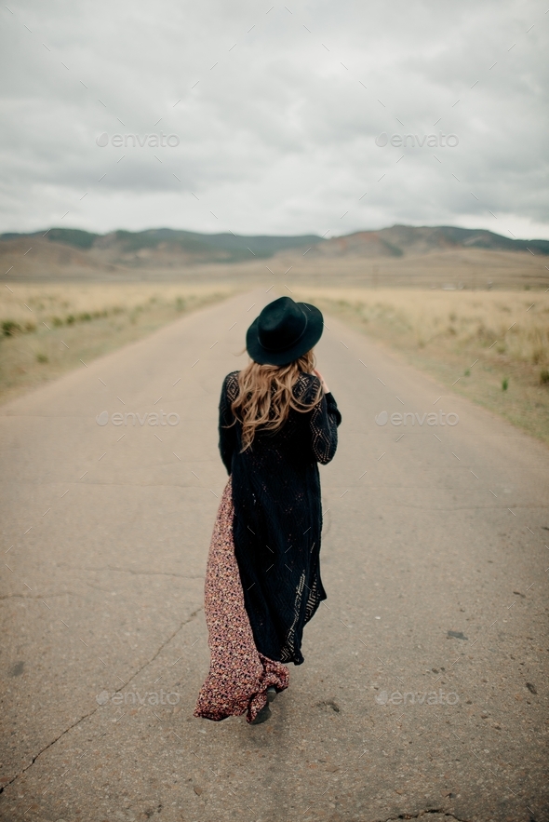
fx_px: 799
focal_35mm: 35
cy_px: 411
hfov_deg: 37.9
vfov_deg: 54.4
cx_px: 274
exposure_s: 1/800
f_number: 1.4
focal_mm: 35
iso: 125
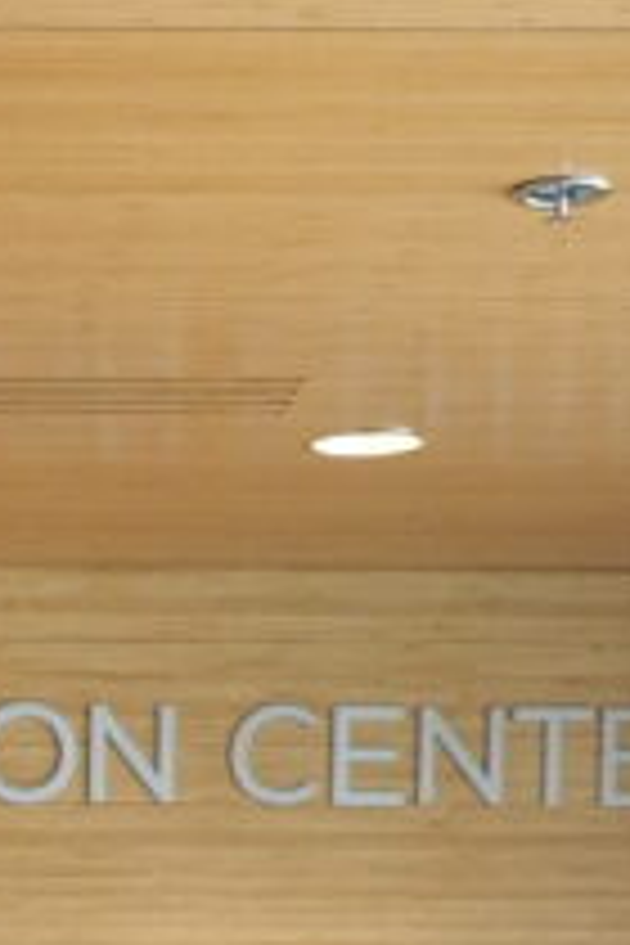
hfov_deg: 6.3
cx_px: -639
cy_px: 2300
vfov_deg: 8.8
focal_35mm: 212
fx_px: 5565
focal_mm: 19.6
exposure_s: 1/100
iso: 1000
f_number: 2.8
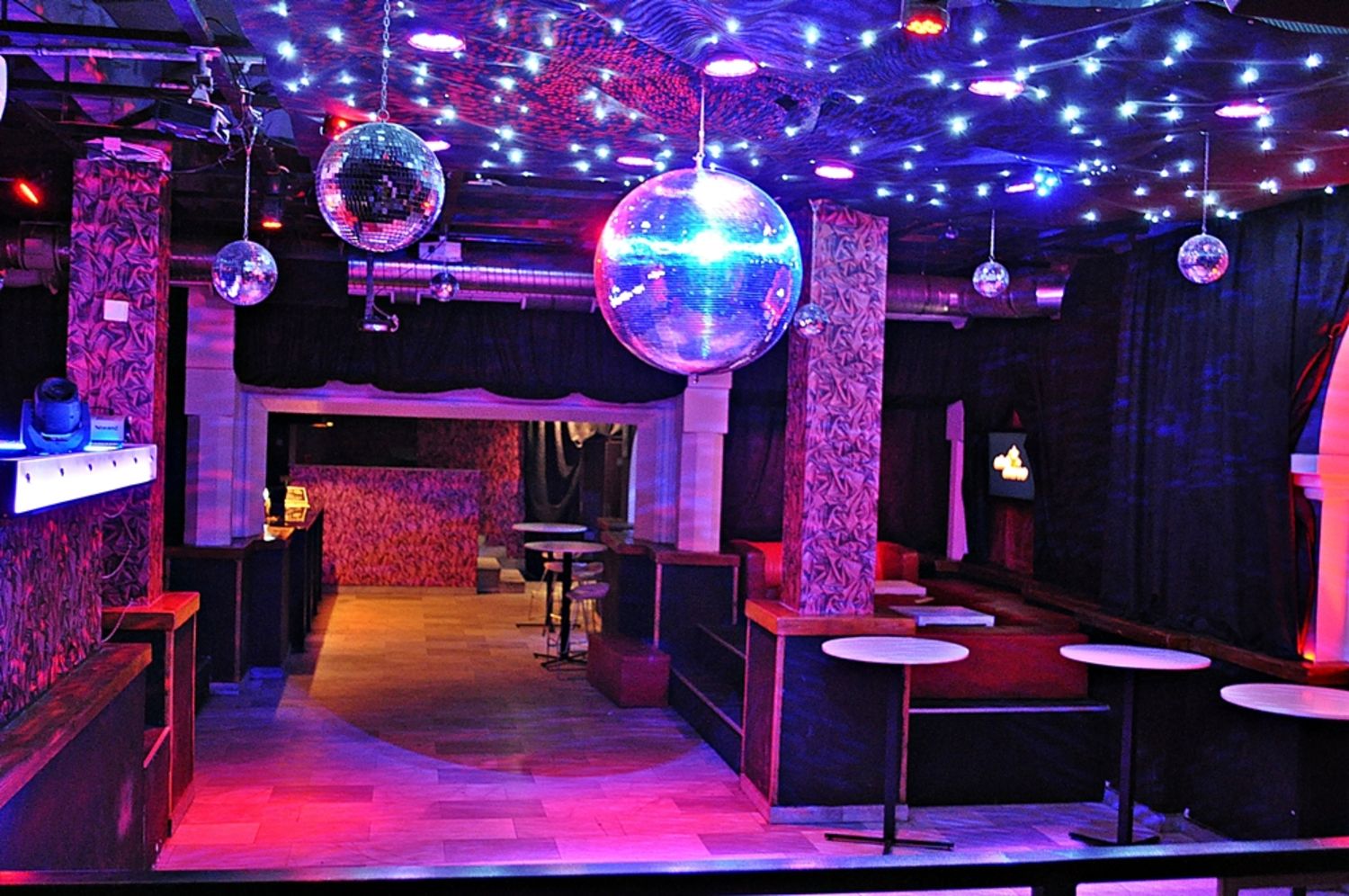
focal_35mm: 39
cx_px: 674
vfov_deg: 34.1
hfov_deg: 49.6
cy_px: 448
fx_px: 1460
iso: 1600
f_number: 4.2
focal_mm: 26
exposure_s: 1/4
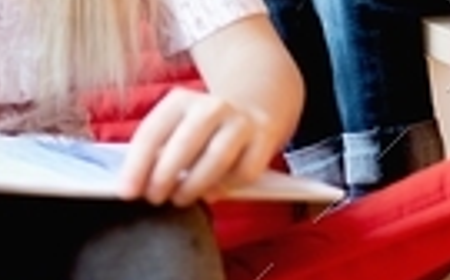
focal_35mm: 250
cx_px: 477
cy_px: -300
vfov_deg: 5.1
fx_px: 3062
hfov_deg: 8.3
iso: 320
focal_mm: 56
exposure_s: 1/80
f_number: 2.8
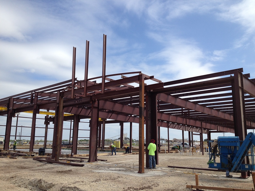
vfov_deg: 40.7
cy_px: 96
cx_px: 128
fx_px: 258
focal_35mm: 35
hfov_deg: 52.6
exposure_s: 1/2123
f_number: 2.4
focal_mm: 4.28
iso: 50
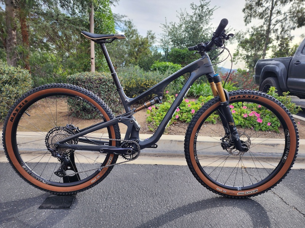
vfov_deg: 58.9
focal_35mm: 23
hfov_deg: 73.9
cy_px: 114
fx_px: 203
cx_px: 152
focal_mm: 6.4
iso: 12
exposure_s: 1/381
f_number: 1.8
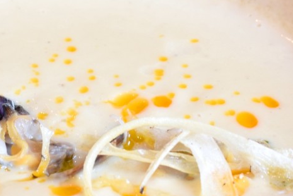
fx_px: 2938
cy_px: 105
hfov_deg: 5.7
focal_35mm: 361
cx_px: 137
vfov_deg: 3.8
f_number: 7.1
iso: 800
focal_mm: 80
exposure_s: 1/50
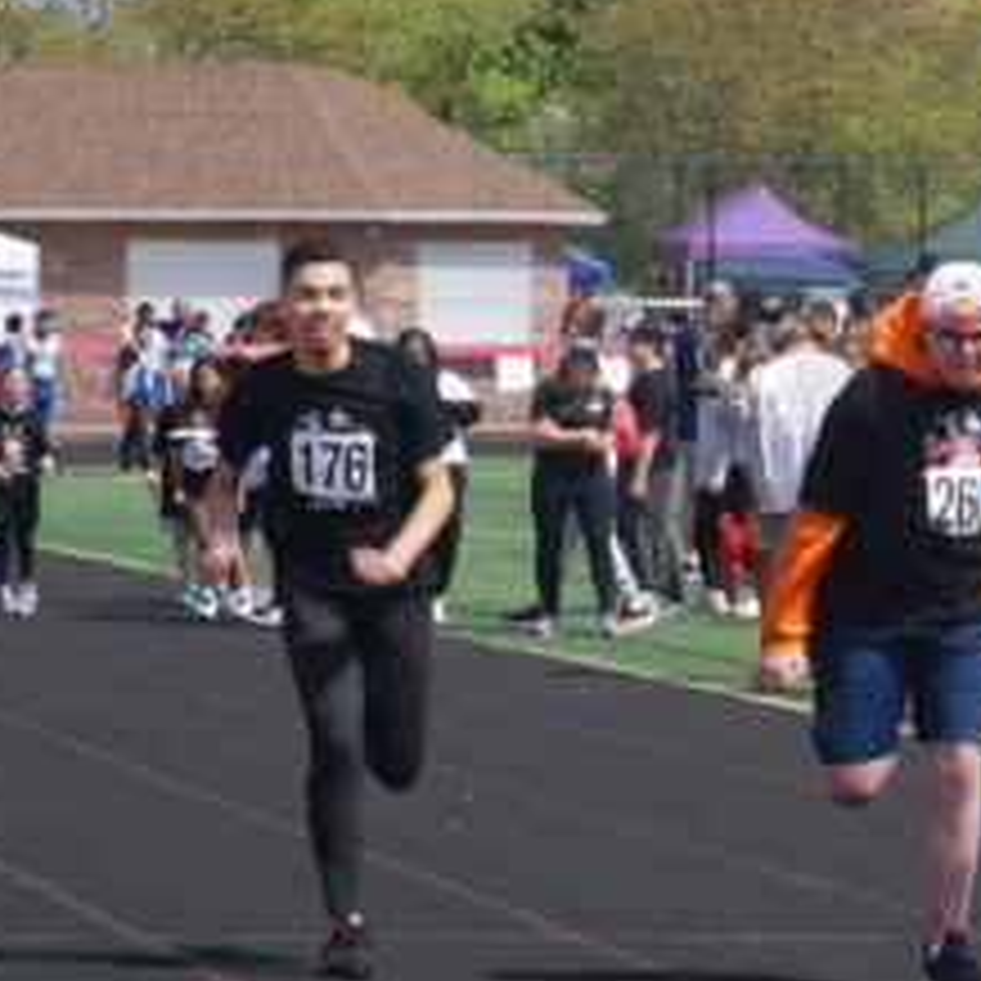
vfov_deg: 5.7
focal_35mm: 307
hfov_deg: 5.7
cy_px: 544
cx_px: 1022
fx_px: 9842
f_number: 11
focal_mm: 105
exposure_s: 1/160
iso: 100
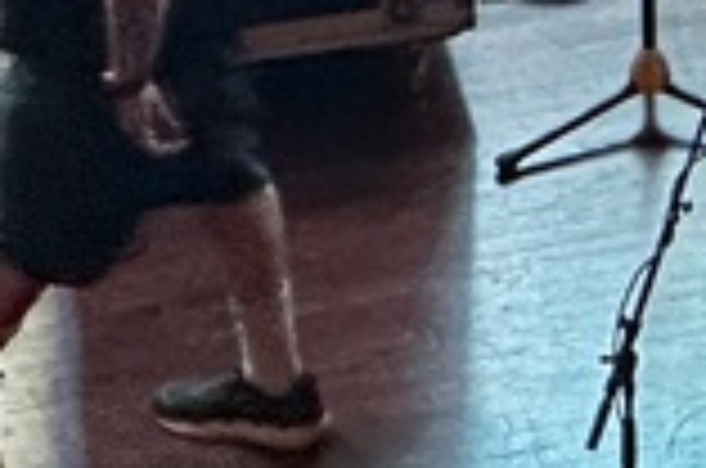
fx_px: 12017
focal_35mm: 614
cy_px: -1278
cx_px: 1691
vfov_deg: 2.2
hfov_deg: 3.3
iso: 800
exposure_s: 1/41
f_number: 2.8
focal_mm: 9
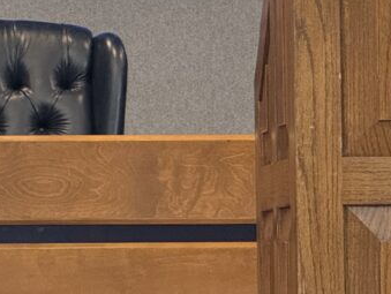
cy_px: -121
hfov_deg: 5.5
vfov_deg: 4.1
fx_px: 4093
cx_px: 104
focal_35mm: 362
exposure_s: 1/60
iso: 320
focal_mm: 15.66
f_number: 2.8
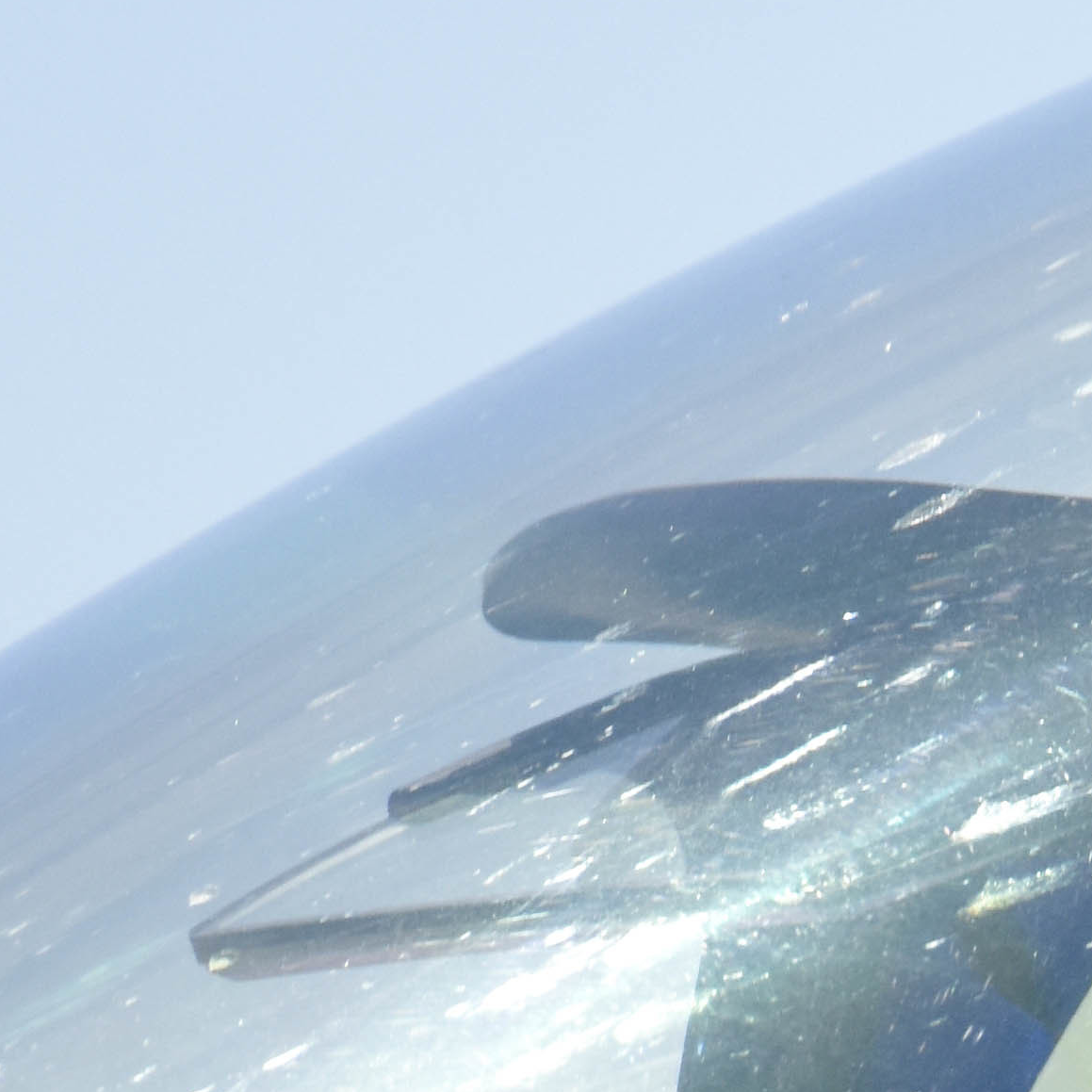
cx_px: 2214
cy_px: 1720
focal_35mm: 3239
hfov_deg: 0.5
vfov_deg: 0.5
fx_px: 115601
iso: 500
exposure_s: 1/1000
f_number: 9
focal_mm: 600
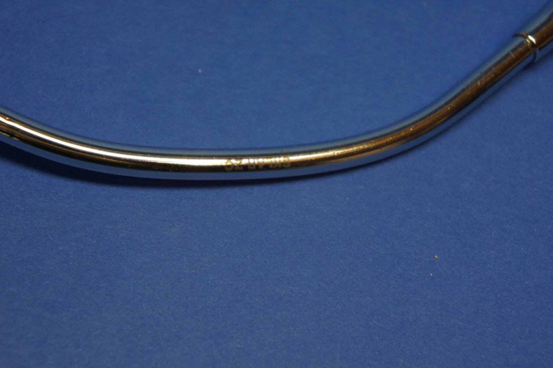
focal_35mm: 82
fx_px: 1266
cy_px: 184
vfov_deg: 16.5
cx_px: 276
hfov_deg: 24.6
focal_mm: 55
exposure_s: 1/100
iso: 800
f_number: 5.6
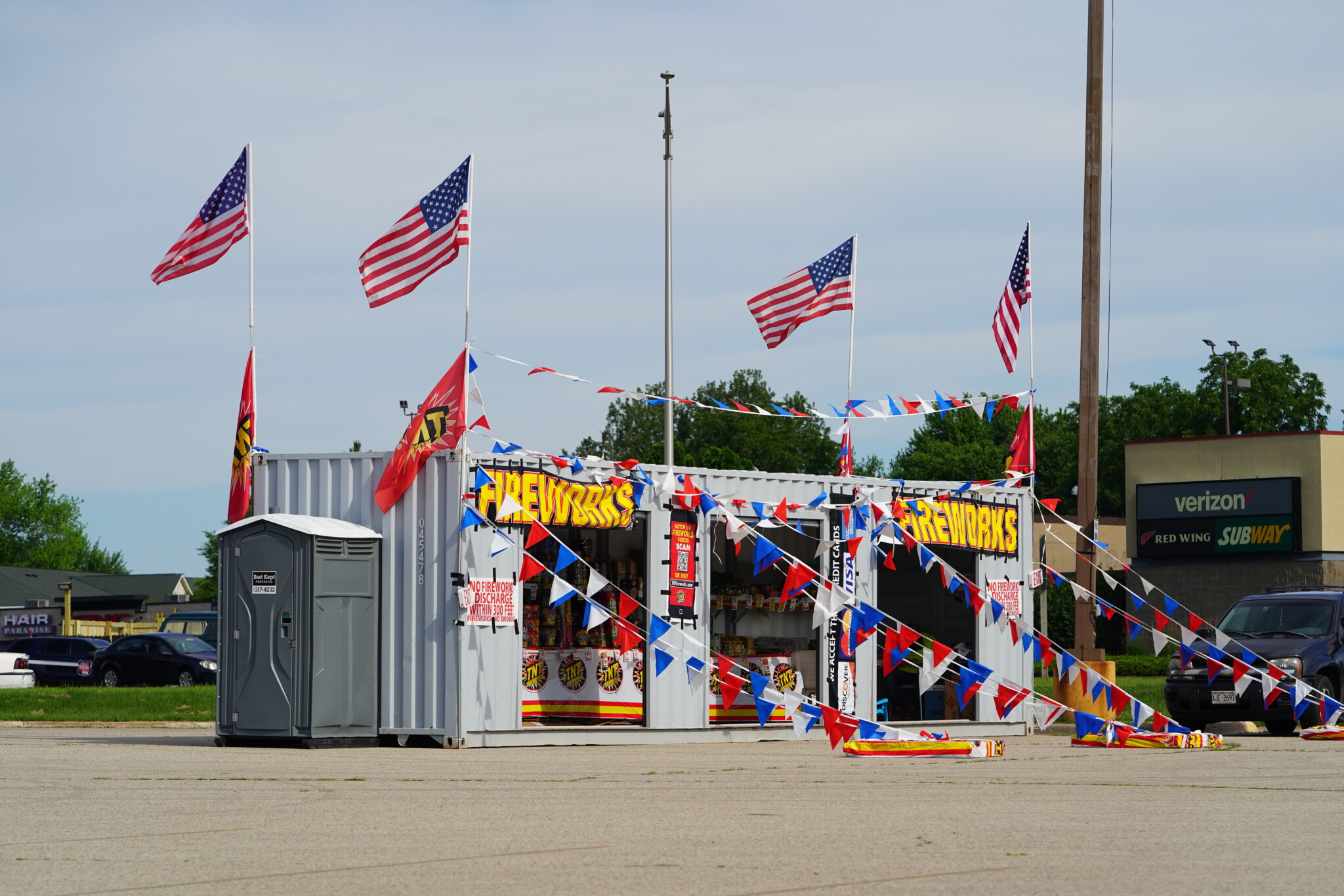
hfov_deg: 14.9
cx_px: 672
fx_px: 5151
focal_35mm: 138
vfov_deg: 9.9
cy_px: 448
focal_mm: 138
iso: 320
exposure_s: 1/1600
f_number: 6.3
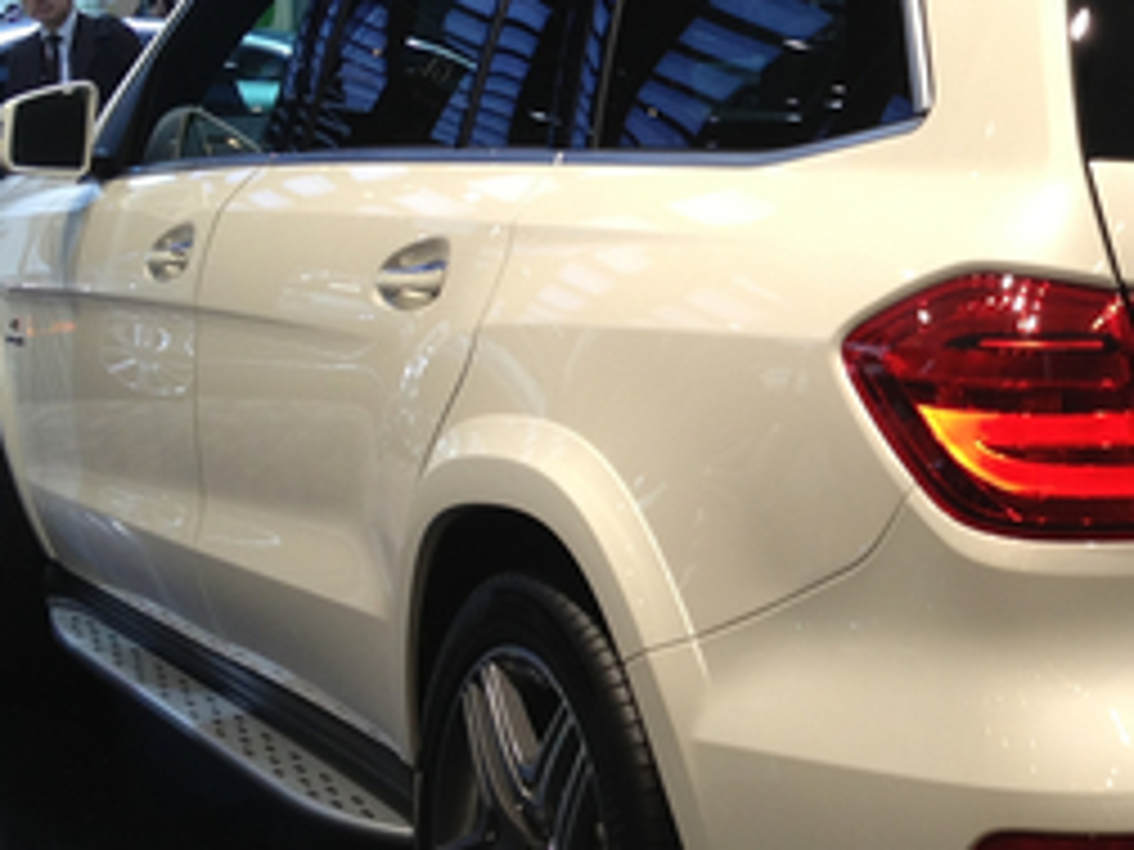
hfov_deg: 21.3
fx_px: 2916
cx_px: 1112
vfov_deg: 16.6
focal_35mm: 89
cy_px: 333
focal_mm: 4.28
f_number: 2.4
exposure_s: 1/120
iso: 50
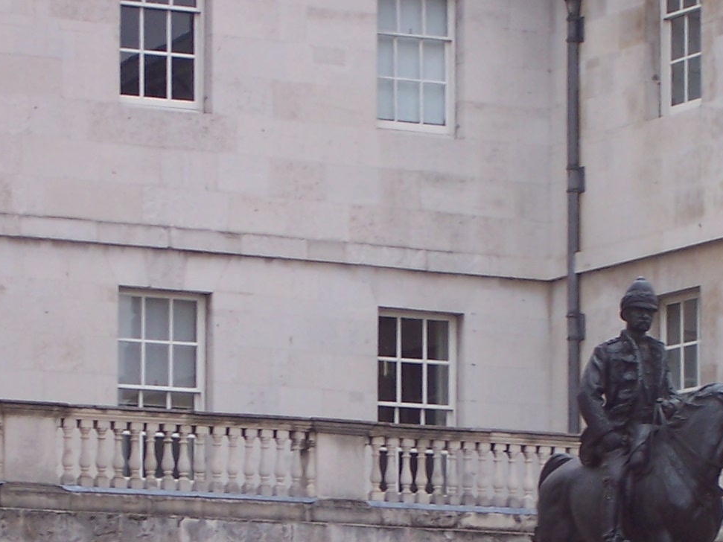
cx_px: 532
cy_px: 524
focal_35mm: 242
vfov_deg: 6.1
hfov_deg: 8.2
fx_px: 5054
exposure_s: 1/350
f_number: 4.6
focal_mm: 16.8
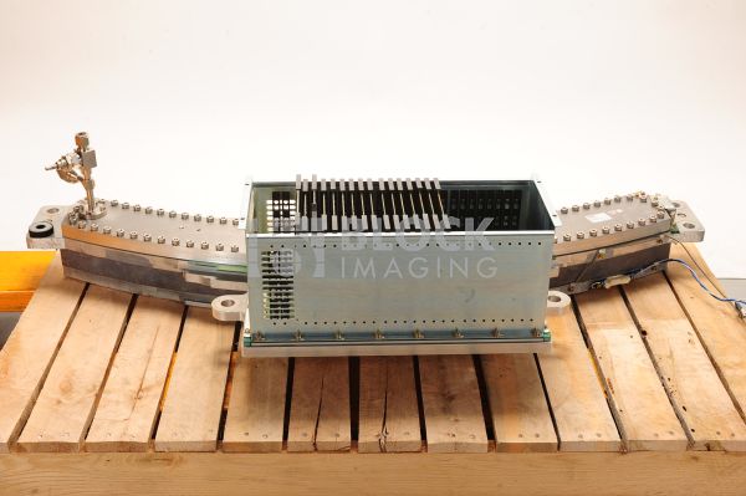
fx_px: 1035
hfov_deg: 39.6
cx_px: 373
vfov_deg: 26.9
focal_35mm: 50
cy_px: 248
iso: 320
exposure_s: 1/160
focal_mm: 50
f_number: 13
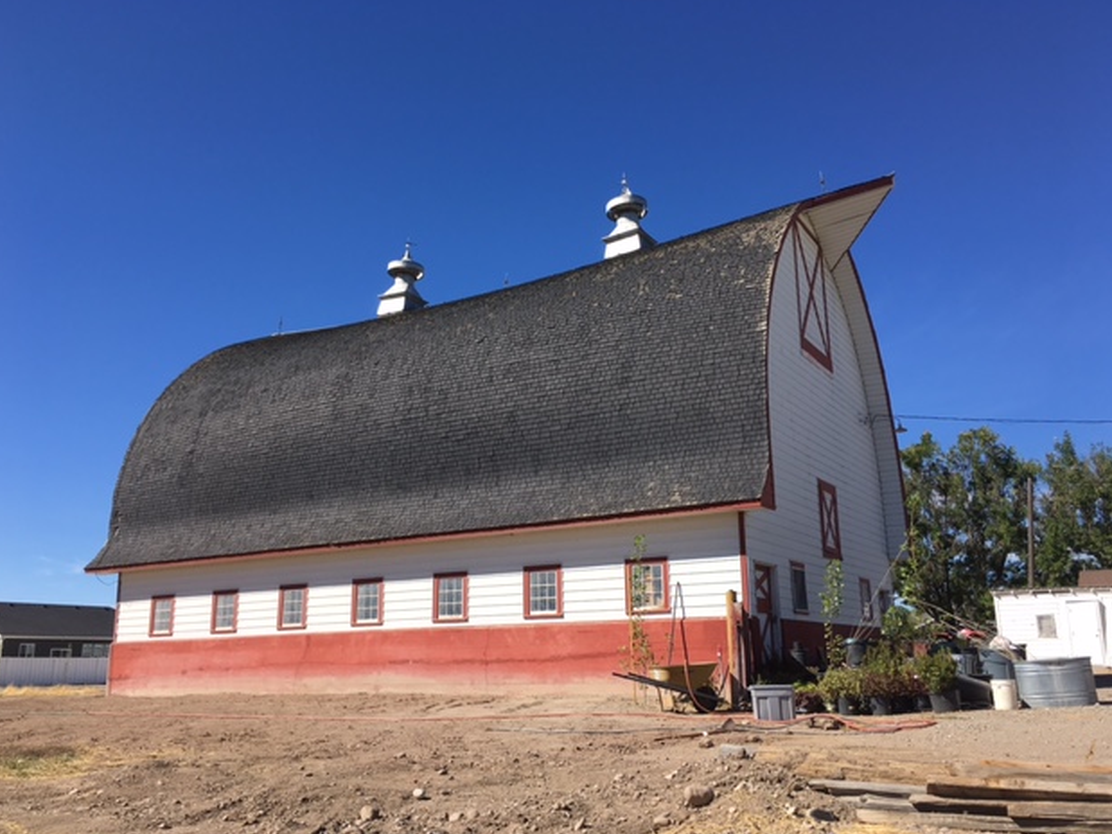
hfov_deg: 60.0
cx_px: 550
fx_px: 964
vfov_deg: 46.8
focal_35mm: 30
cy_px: 415
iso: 25
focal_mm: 4.15
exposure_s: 1/1304
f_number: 2.2
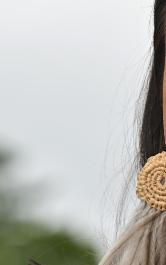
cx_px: 257
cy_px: 186
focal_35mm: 608
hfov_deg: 2.2
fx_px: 4402
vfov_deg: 3.5
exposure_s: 1/256
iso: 125
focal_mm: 165
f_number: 7.1
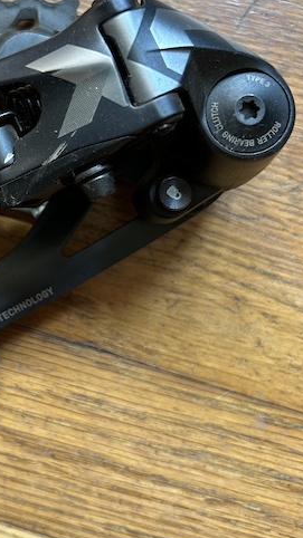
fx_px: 672
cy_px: 230
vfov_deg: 43.6
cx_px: 17
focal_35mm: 47
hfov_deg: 24.5
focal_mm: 5.7
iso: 125
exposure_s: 1/83
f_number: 1.5
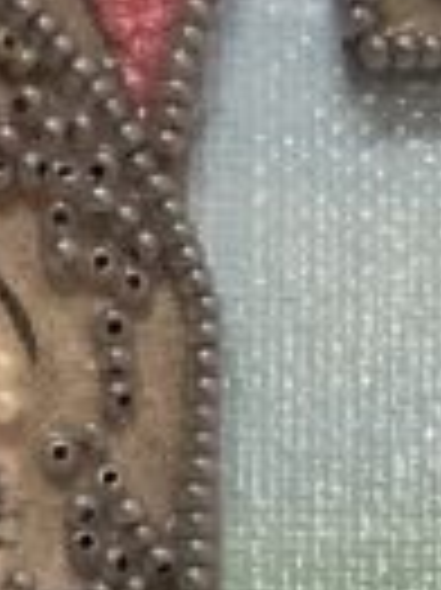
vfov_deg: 9.2
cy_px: 1144
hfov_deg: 7.2
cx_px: 22
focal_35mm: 204
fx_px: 3471
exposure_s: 1/60
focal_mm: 4.2
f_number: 1.6
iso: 160
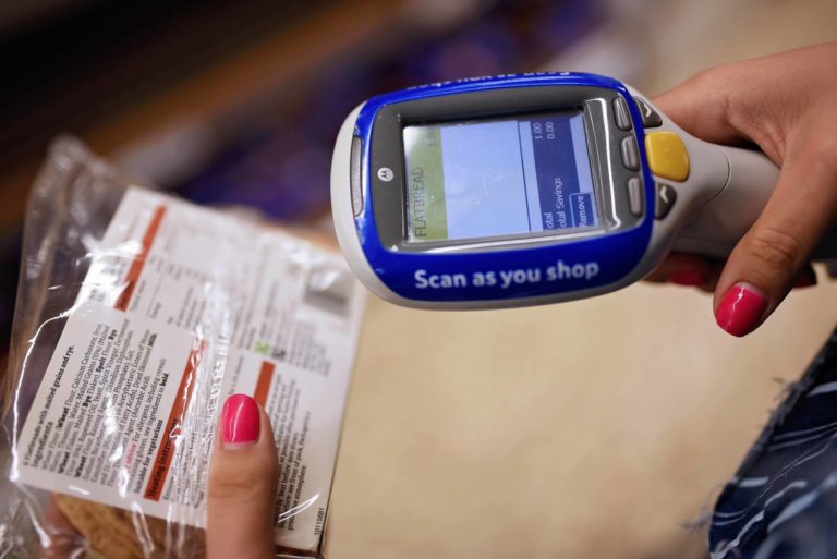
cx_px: 418
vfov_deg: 37.9
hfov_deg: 54.4
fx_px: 814
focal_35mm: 35
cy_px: 280
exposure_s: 1/1250
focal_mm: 35
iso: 1000
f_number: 1.4
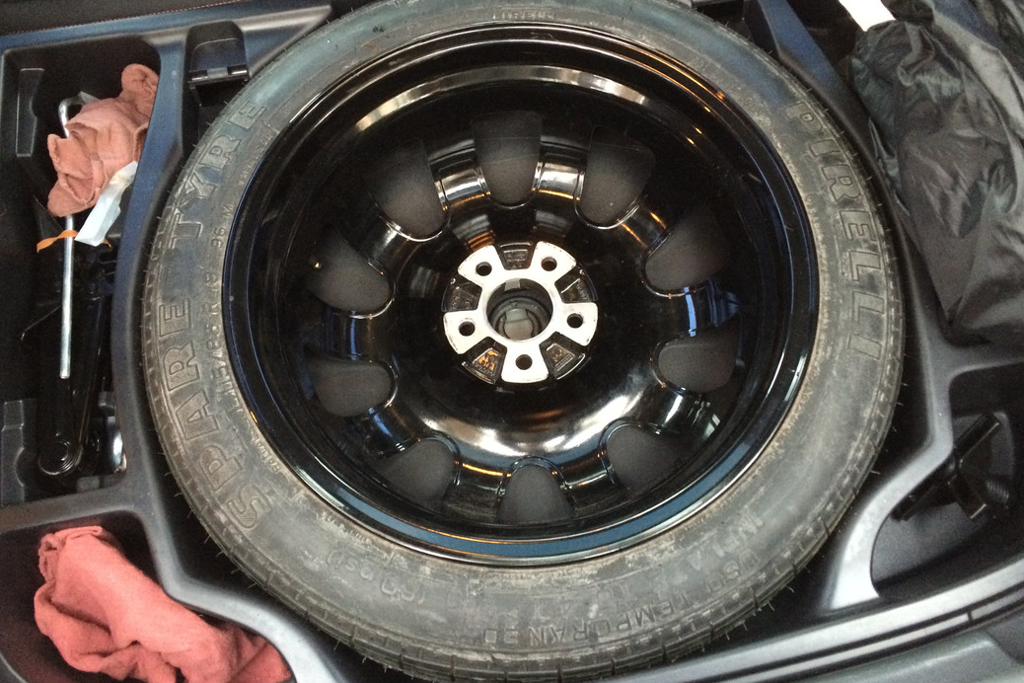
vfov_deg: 42.2
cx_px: 510
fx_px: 882
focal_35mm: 31
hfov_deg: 60.3
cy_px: 294
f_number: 2.2
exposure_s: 1/15
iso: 400
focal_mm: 4.15
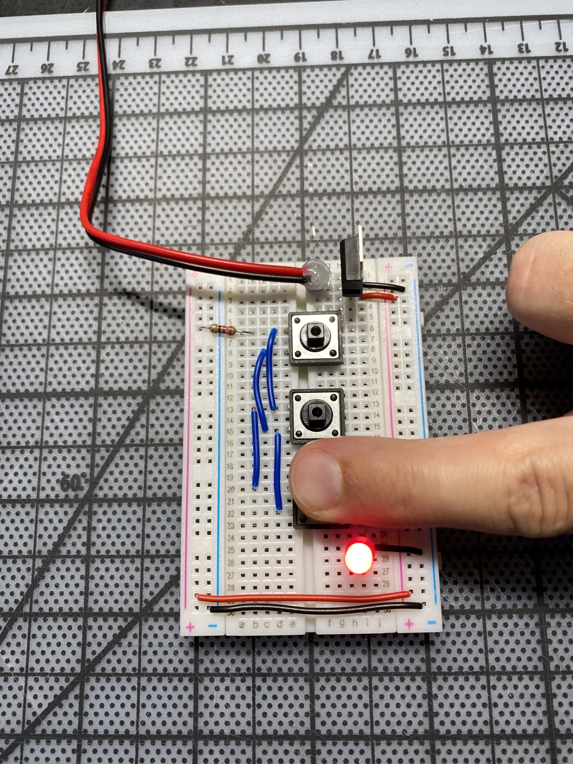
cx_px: 286
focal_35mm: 26
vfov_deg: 67.3
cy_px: 382
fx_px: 574
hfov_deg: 53.1
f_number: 1.8
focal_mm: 4.25
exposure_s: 1/111
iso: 100
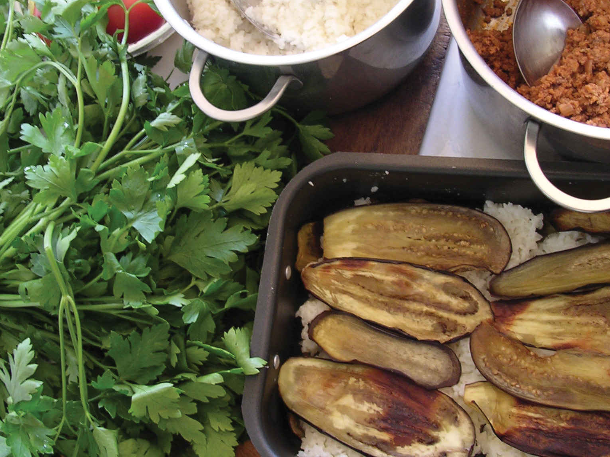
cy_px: 159
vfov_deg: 28.4
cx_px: 297
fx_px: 899
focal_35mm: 51
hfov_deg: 37.5
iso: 100
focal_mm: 5.8
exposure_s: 1/10.3
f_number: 2.8
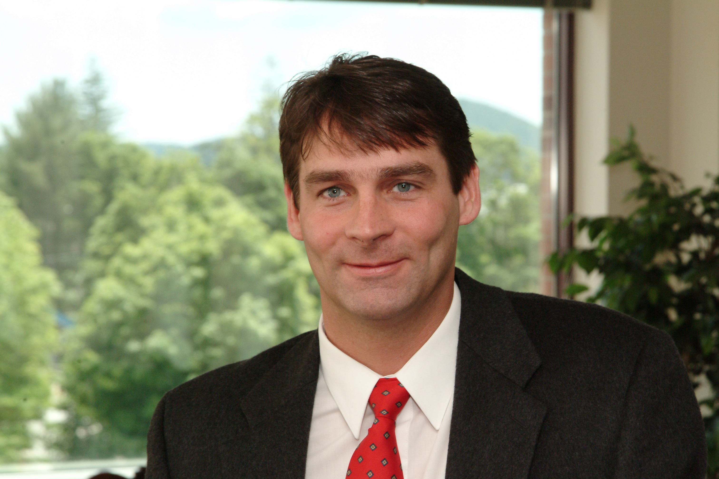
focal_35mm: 126
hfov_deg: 16.3
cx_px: 360
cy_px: 240
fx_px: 2516
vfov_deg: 10.9
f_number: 9.5
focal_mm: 84
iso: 800
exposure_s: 1/125
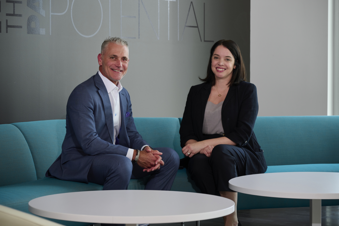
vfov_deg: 14.7
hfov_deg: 21.9
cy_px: 113
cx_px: 170
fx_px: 876
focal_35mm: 93
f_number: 5
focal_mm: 93
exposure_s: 1/125
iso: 500
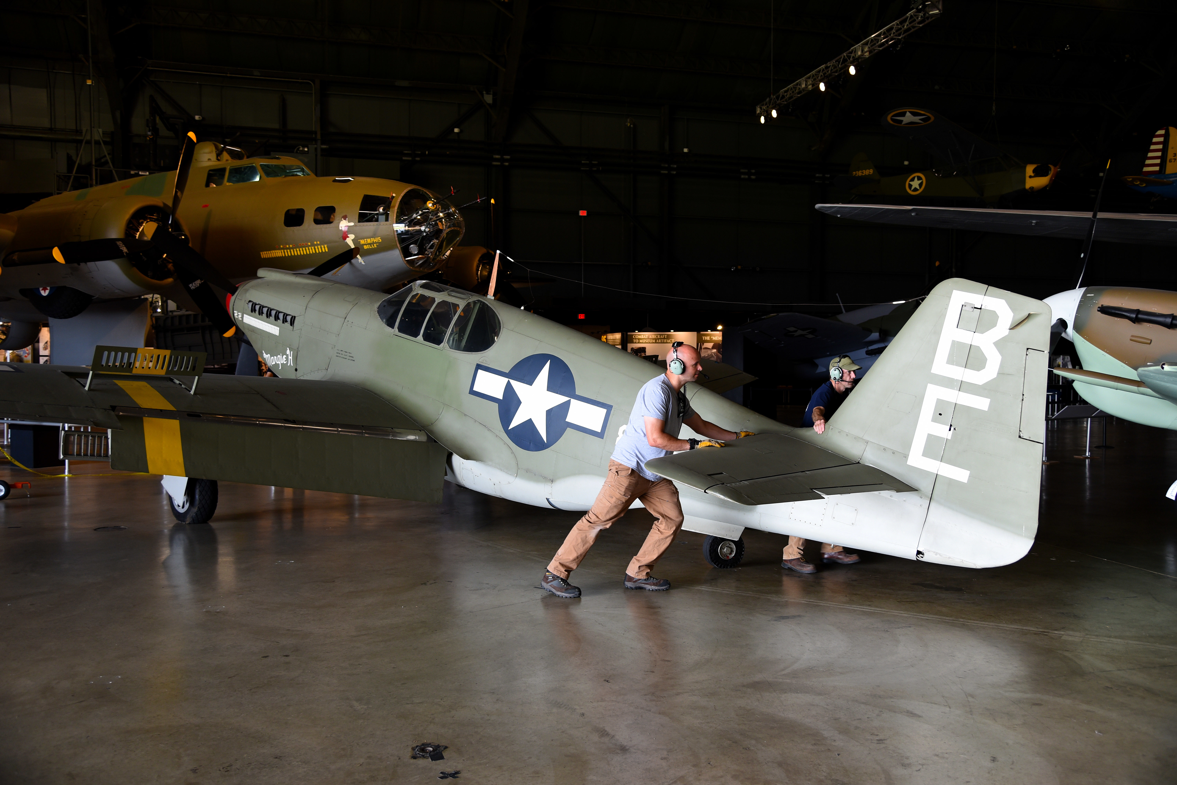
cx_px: 588
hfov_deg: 60.3
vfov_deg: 42.4
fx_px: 1014
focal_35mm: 31
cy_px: 392
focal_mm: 31
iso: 500
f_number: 4
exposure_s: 1/60
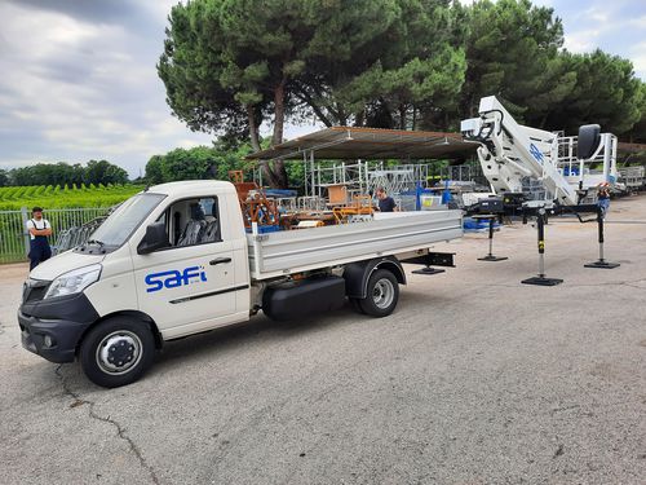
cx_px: 323
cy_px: 242
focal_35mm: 25
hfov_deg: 69.4
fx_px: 467
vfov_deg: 54.9
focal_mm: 4.6
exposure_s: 1/412
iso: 32
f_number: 2
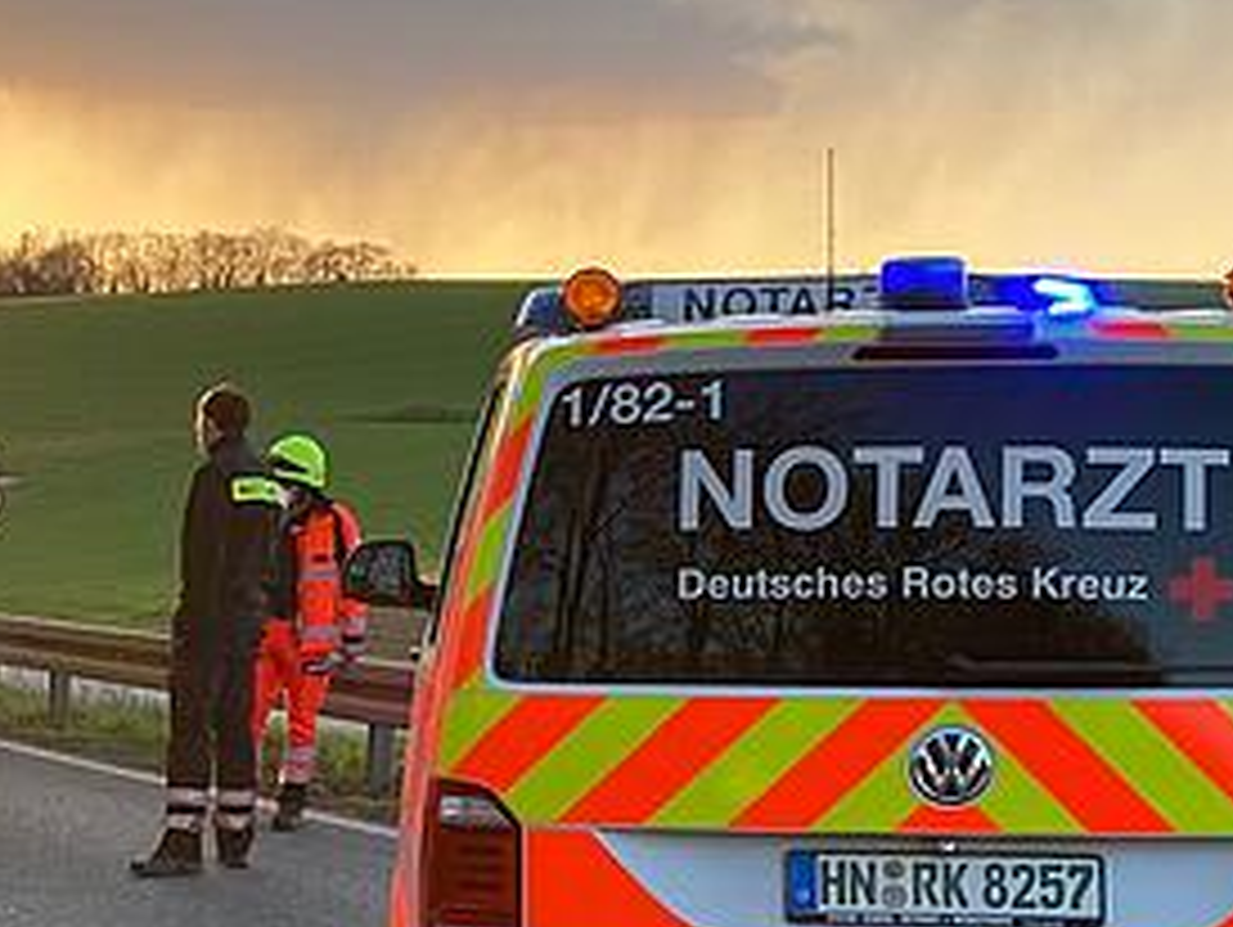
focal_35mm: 85
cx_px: -169
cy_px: 871
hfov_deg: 21.6
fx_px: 3030
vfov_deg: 17.1
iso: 20
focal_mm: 3.99
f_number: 1.8
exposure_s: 1/201
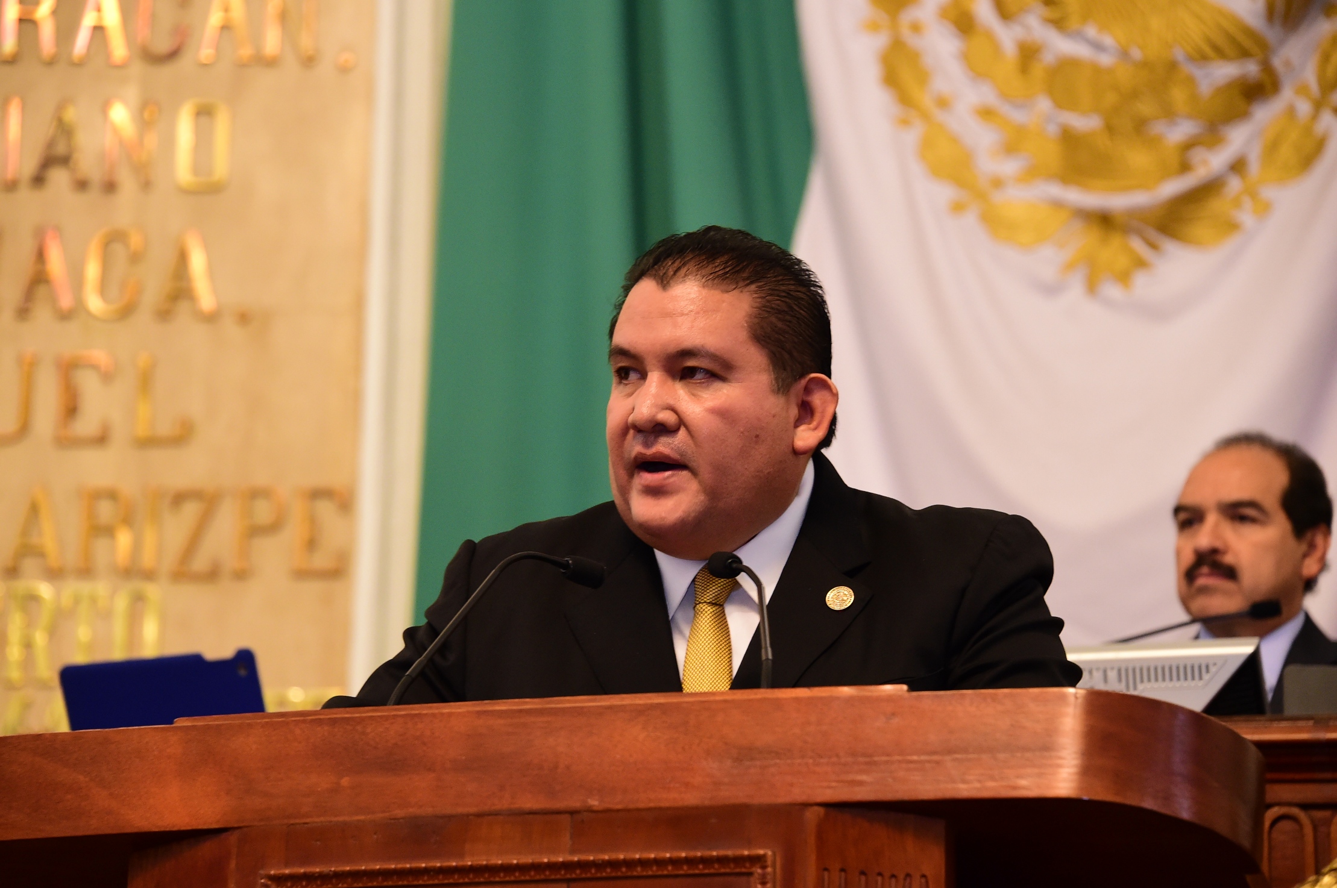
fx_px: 5565
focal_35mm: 150
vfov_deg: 9.1
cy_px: 444
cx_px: 668
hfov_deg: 13.7
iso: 5000
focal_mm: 150
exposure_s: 1/60
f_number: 6.3
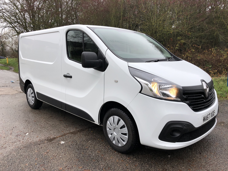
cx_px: 114
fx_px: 184
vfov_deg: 49.7
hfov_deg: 63.4
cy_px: 86
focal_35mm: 28
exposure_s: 1/243
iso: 20
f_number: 1.8
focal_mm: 4
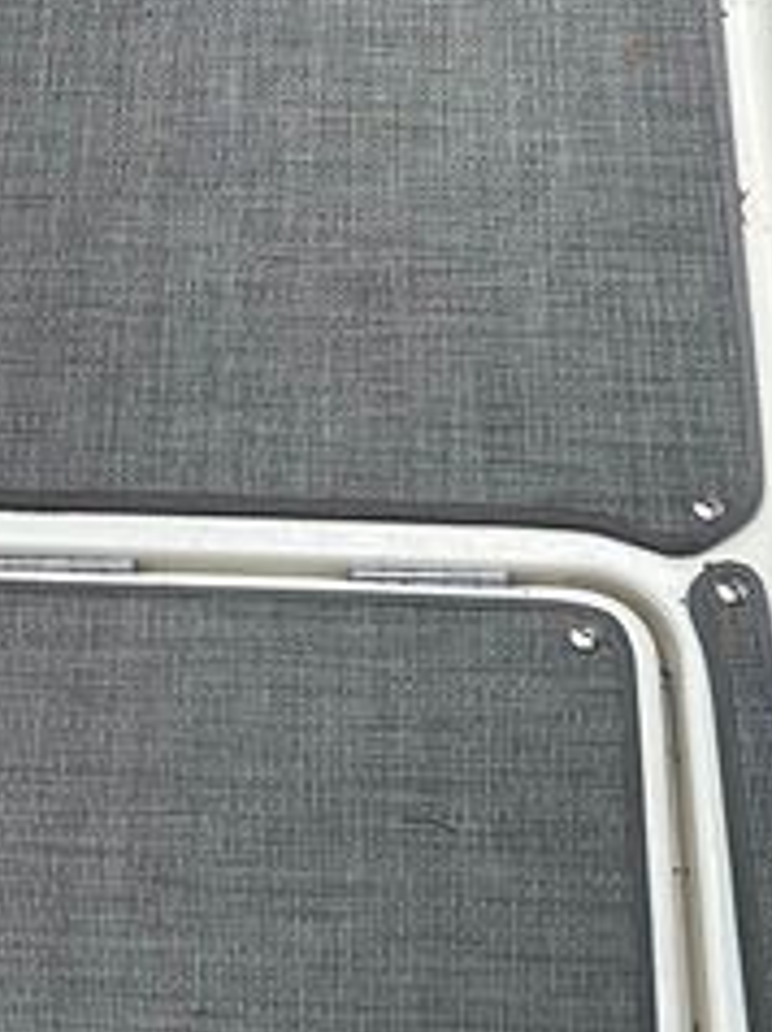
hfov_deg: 13.2
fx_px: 3336
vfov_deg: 17.1
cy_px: -35
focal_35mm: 112
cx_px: 208
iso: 50
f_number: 1.5
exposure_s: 1/1295
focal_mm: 5.7
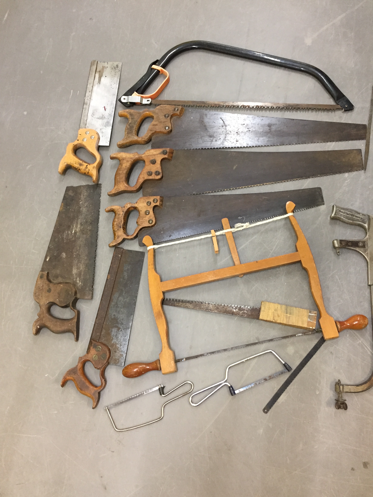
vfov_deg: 61.7
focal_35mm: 29
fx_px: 417
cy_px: 248
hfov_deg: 48.2
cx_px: 186
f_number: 2.2
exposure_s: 1/33
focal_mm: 4.15
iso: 250
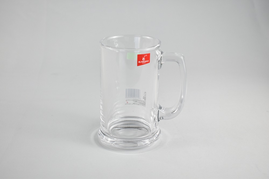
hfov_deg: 37.9
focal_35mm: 52
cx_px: 134
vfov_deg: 25.7
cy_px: 90
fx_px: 392
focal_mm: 35
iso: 800
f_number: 5
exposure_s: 1/200
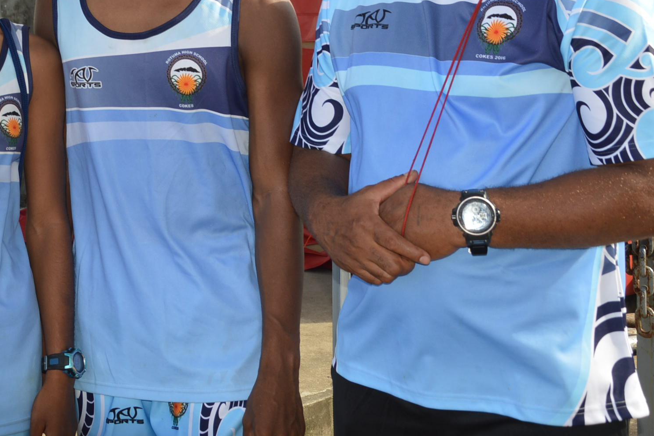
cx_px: 84
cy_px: 6
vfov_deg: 15.8
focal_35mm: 85
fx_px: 1544
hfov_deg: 23.4
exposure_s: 1/200
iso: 100
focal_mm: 28
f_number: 6.3
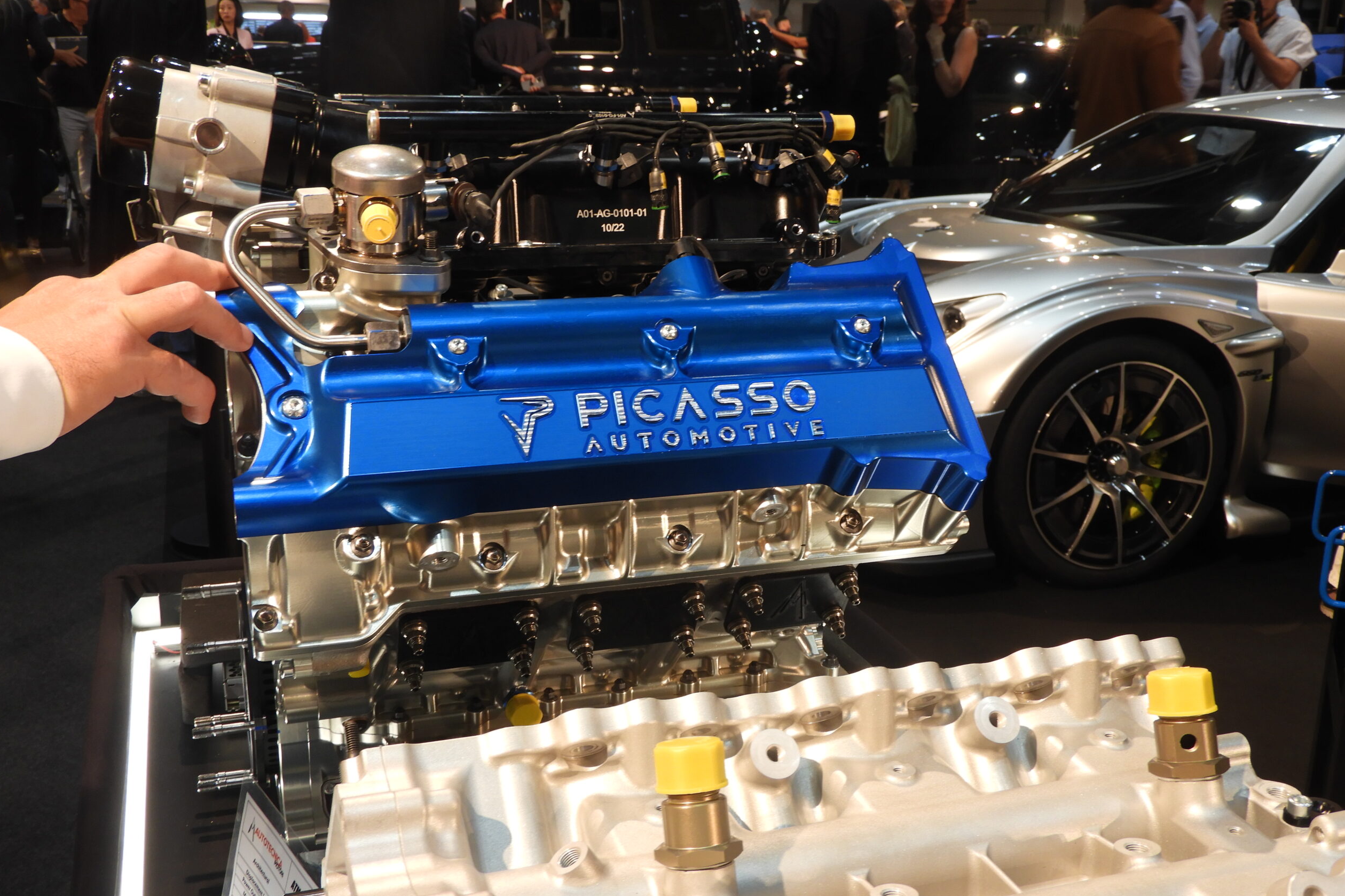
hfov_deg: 51.9
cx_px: 680
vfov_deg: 35.9
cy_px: 472
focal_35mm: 37
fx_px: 1382
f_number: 3.8
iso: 100
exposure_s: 1/30
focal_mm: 6.3
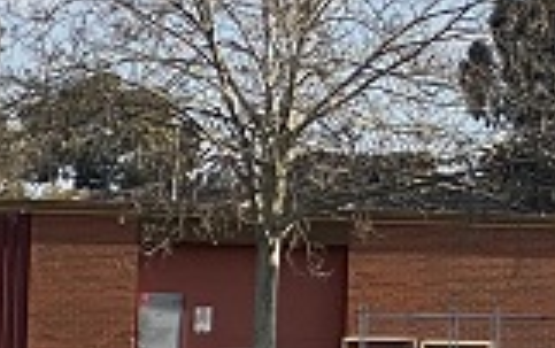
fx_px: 4785
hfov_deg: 6.4
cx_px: 1153
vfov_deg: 4.2
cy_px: 165
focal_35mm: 316
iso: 20
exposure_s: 1/1653
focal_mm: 6
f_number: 2
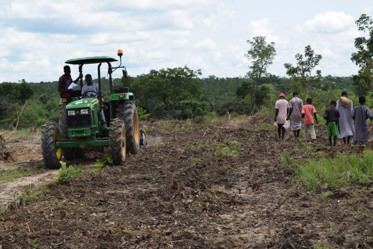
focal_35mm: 72
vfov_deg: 18.9
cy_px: 124
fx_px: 746
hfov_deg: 28.1
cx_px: 186
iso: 100
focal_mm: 48
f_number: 9
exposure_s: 1/200
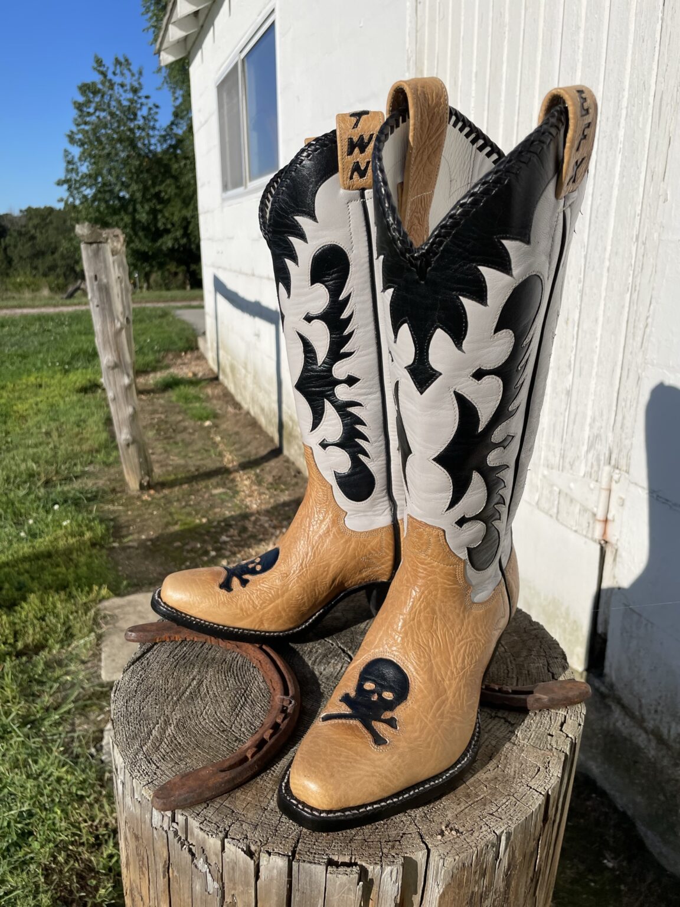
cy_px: 454
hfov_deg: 53.1
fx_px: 681
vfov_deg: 67.3
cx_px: 340
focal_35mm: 26
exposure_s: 1/5556
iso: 32
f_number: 1.6
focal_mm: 4.2
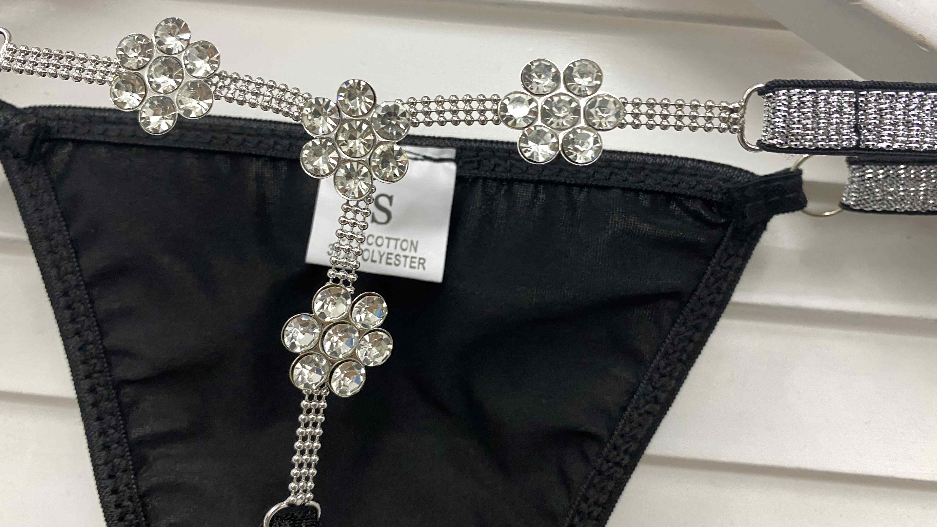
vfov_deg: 40.1
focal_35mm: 29
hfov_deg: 66.1
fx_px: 721
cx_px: 461
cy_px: 236
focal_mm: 4.25
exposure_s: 1/50
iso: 160
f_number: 1.8
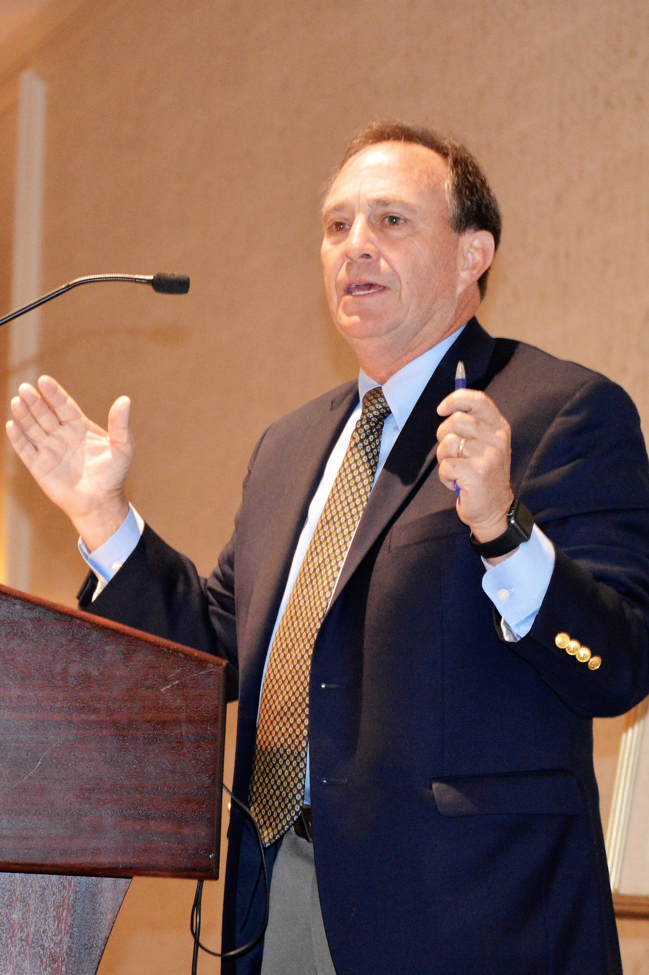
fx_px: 3169
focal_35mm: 117
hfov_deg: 11.7
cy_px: 488
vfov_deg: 17.5
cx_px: 324
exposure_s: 1/60
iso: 2800
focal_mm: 78
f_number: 4.5
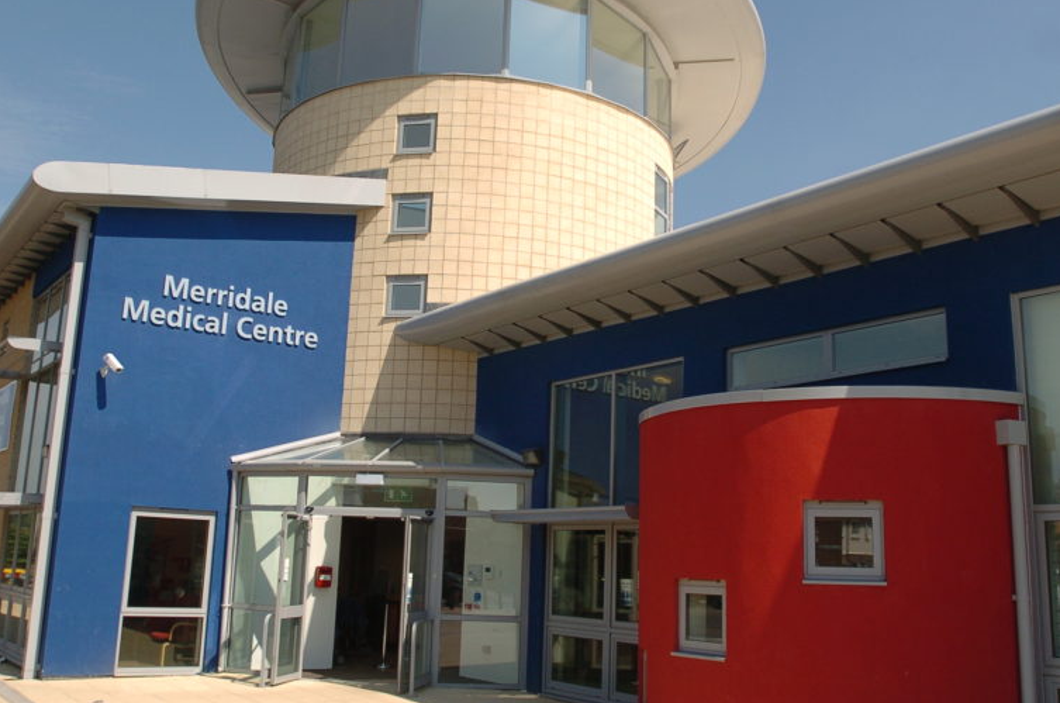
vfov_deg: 38.0
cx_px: 538
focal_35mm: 35
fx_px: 1019
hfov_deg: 54.9
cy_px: 304
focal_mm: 17
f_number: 4
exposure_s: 1/1600
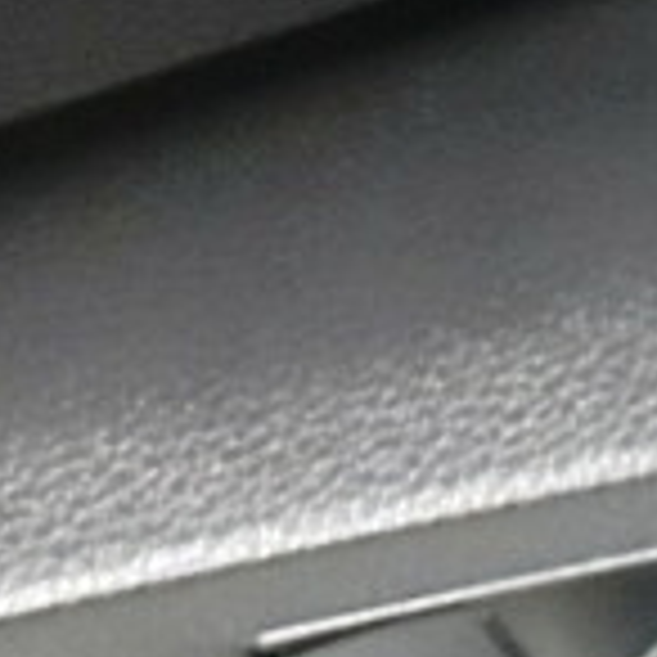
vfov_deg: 5.8
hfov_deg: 5.8
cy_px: -320
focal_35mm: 298
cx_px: 1274
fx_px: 6399
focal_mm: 6.86
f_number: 1.78
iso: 400
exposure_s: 1/30
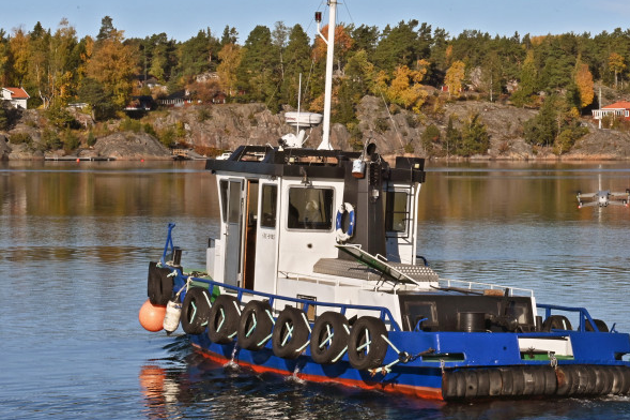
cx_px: 428
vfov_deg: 9.8
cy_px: 129
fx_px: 2431
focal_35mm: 139
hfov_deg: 14.7
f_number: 32
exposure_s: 1/200
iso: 720
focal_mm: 80
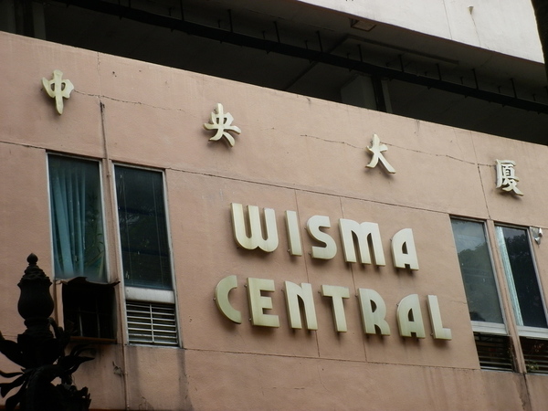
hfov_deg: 24.1
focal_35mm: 81
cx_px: 274
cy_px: 206
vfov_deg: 18.2
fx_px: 1282
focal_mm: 14.6
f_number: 5.3
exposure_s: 1/160
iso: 80
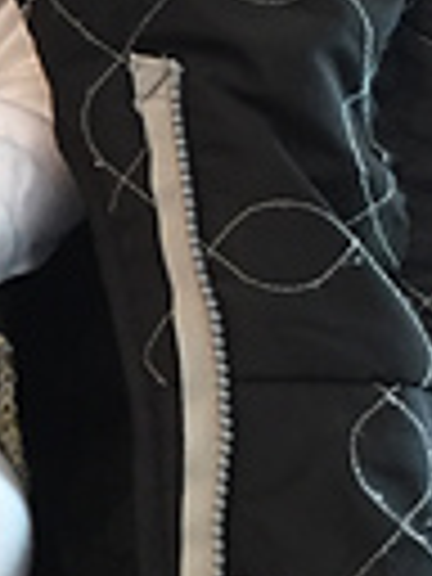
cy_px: 180
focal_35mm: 113
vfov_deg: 17.4
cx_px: -268
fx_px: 1880
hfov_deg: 12.3
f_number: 2.2
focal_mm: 4.15
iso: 160
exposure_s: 1/30
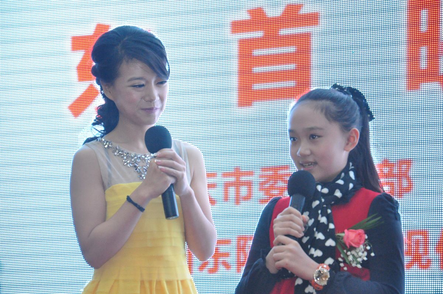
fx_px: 1936
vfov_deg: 8.7
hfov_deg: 13.1
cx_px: 222
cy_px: 147
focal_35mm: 158
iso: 3200
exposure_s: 1/200
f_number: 5.6
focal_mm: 105
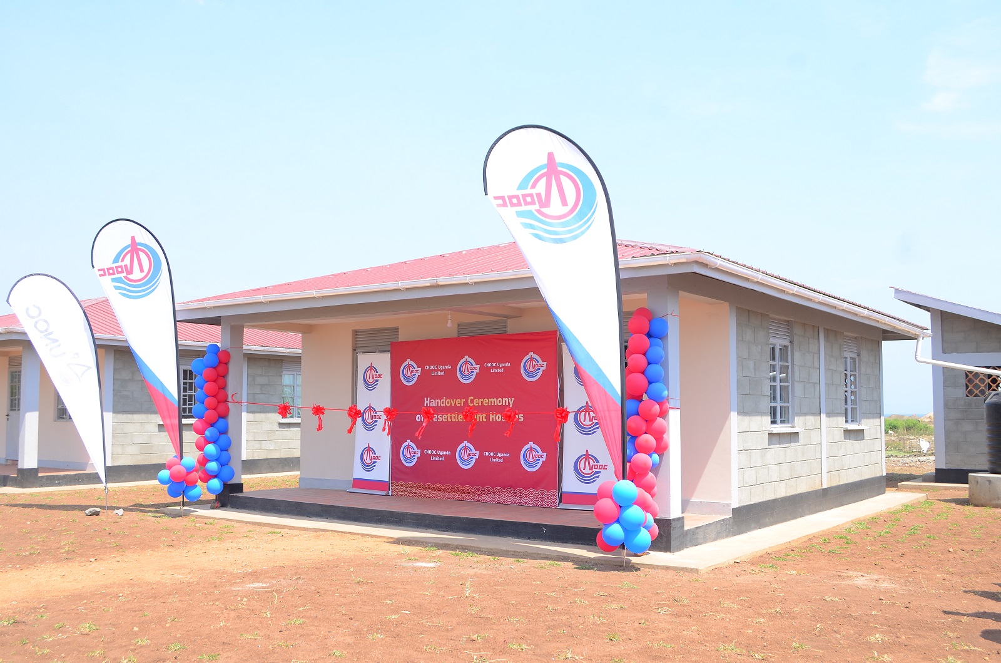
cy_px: 332
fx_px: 915
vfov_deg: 39.8
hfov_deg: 57.3
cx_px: 500
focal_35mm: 33
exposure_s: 1/160
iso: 100
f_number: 6.3
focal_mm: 22
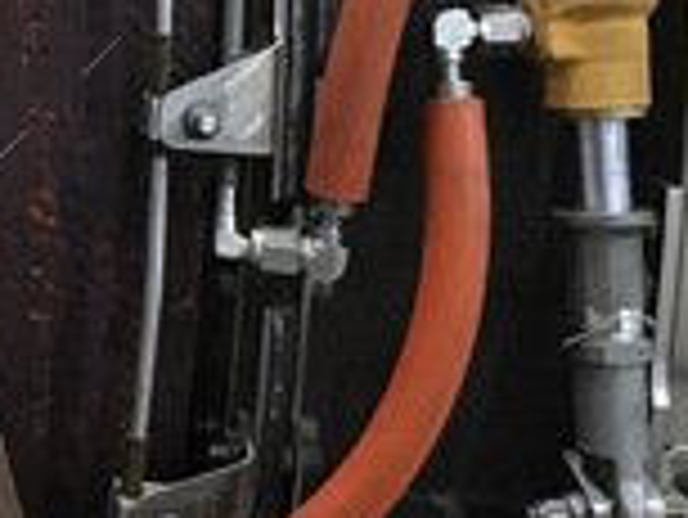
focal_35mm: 112
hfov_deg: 16.5
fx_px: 2228
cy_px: 20
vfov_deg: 13.1
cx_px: -238
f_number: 2.2
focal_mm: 4.15
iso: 200
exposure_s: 1/15
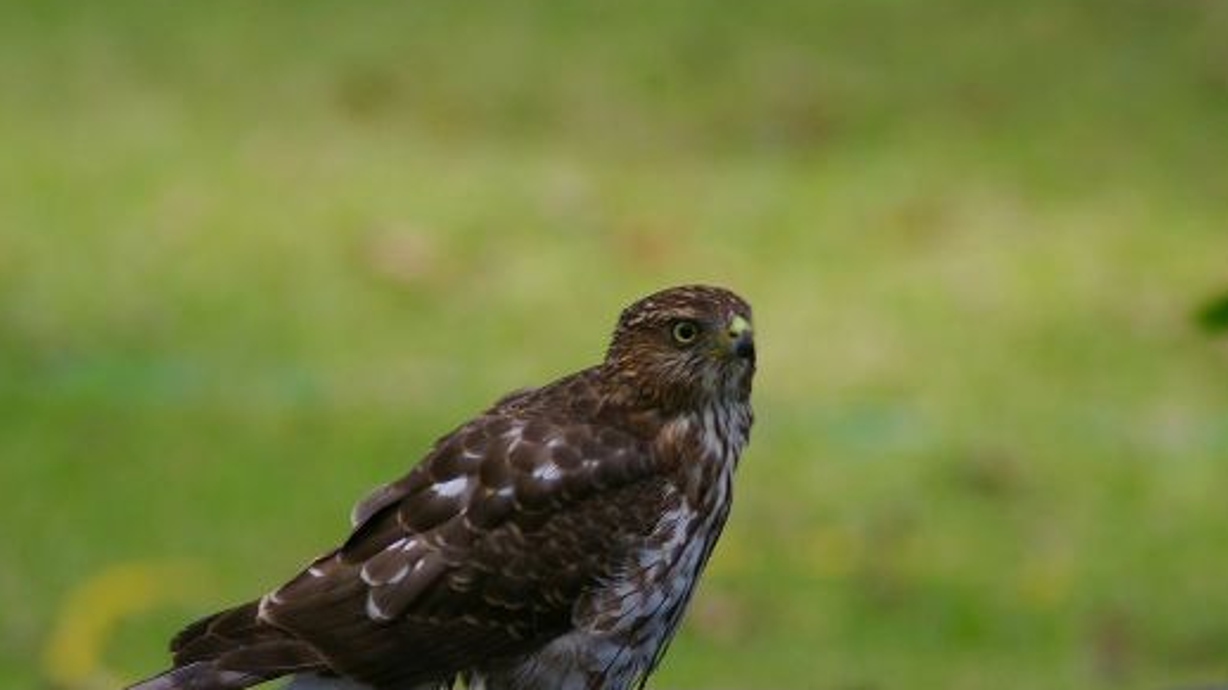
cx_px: 676
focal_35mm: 582
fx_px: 18945
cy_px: 474
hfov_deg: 3.7
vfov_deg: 2.1
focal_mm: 300
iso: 400
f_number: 6.7
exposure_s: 1/125
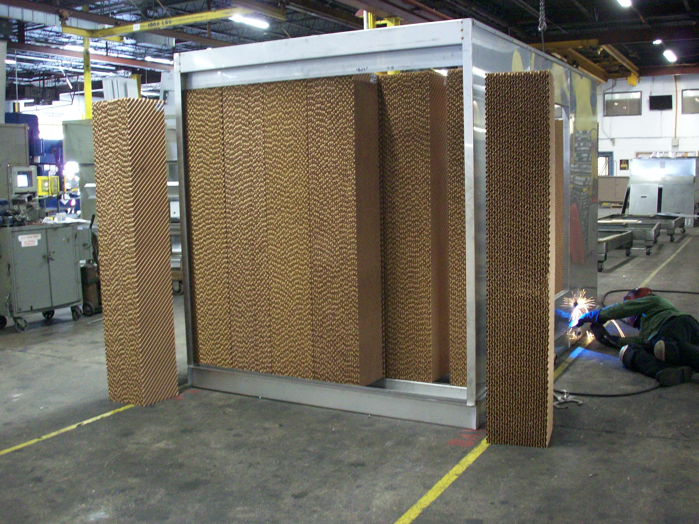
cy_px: 264
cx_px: 350
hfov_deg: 49.0
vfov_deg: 37.7
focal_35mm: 38
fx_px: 767
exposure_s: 1/8
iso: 200
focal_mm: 6.2
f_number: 2.8
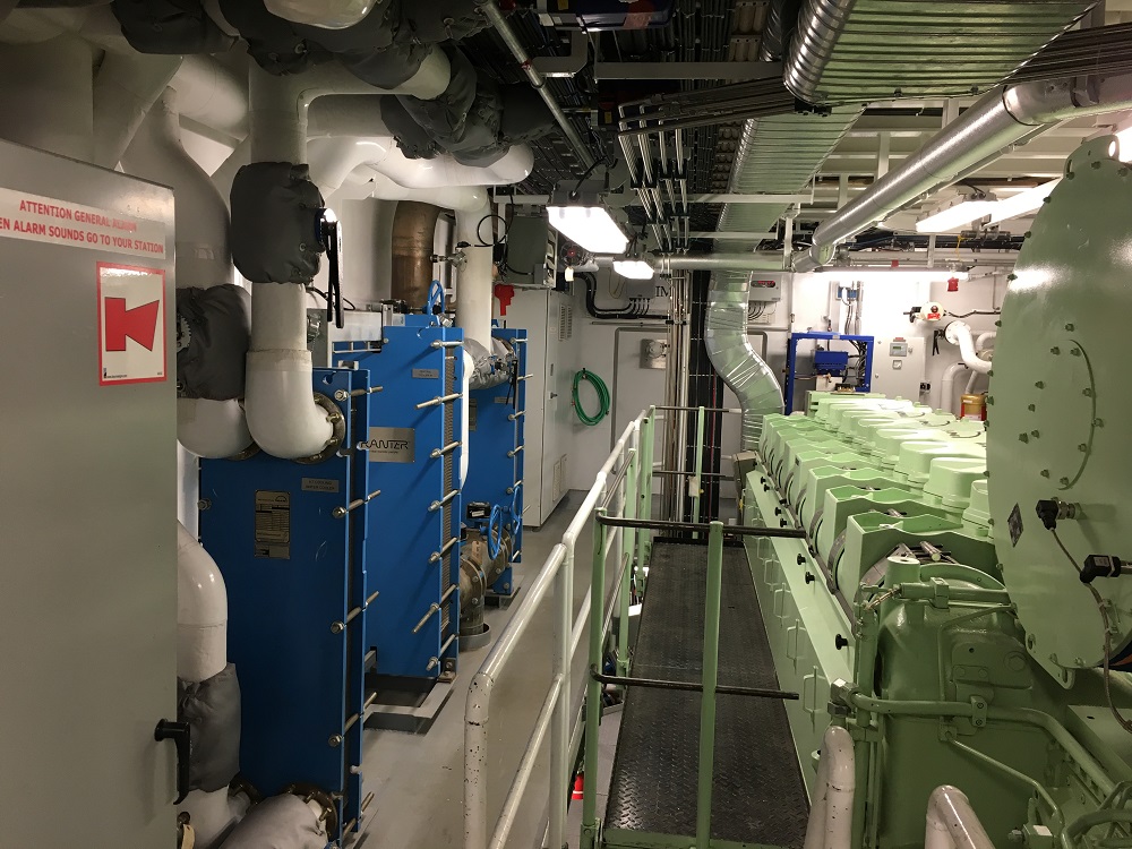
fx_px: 948
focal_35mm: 29
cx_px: 566
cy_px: 424
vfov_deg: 48.2
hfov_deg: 61.7
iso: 50
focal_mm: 4.15
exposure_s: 1/30
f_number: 2.2
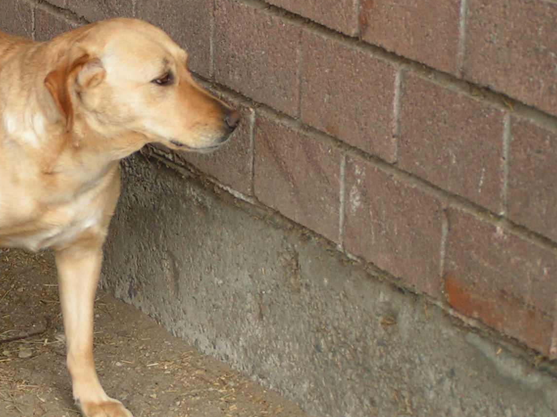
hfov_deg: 11.0
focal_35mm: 178
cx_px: 49
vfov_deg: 8.3
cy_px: 167
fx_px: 2864
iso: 50
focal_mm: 14.8
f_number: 3.2
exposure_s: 1/100
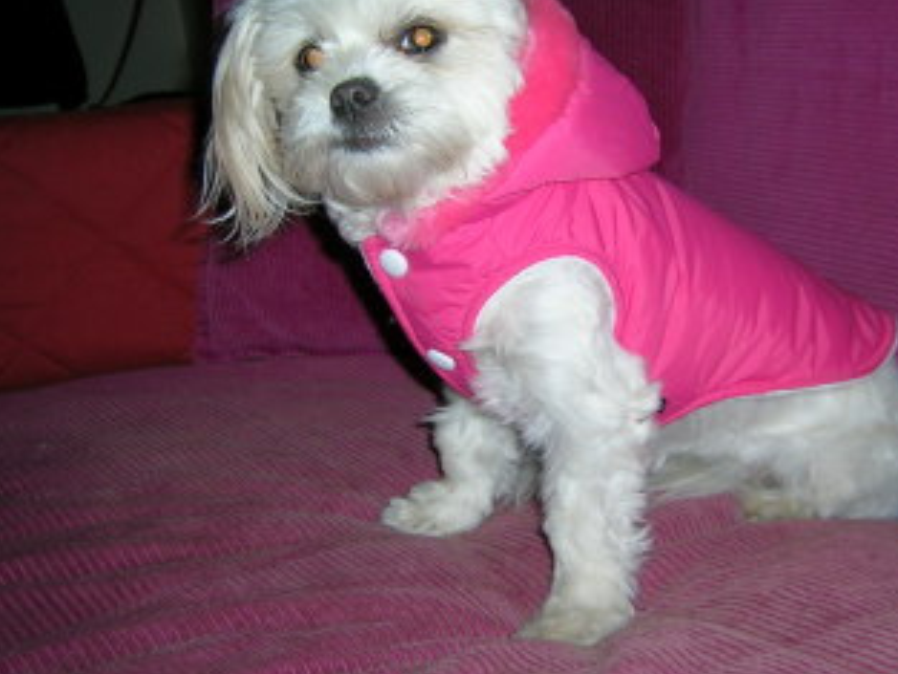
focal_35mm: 47
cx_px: 580
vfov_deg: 30.9
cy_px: 326
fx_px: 1220
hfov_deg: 40.0
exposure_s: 1/60.1
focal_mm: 5.4
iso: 50
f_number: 2.8
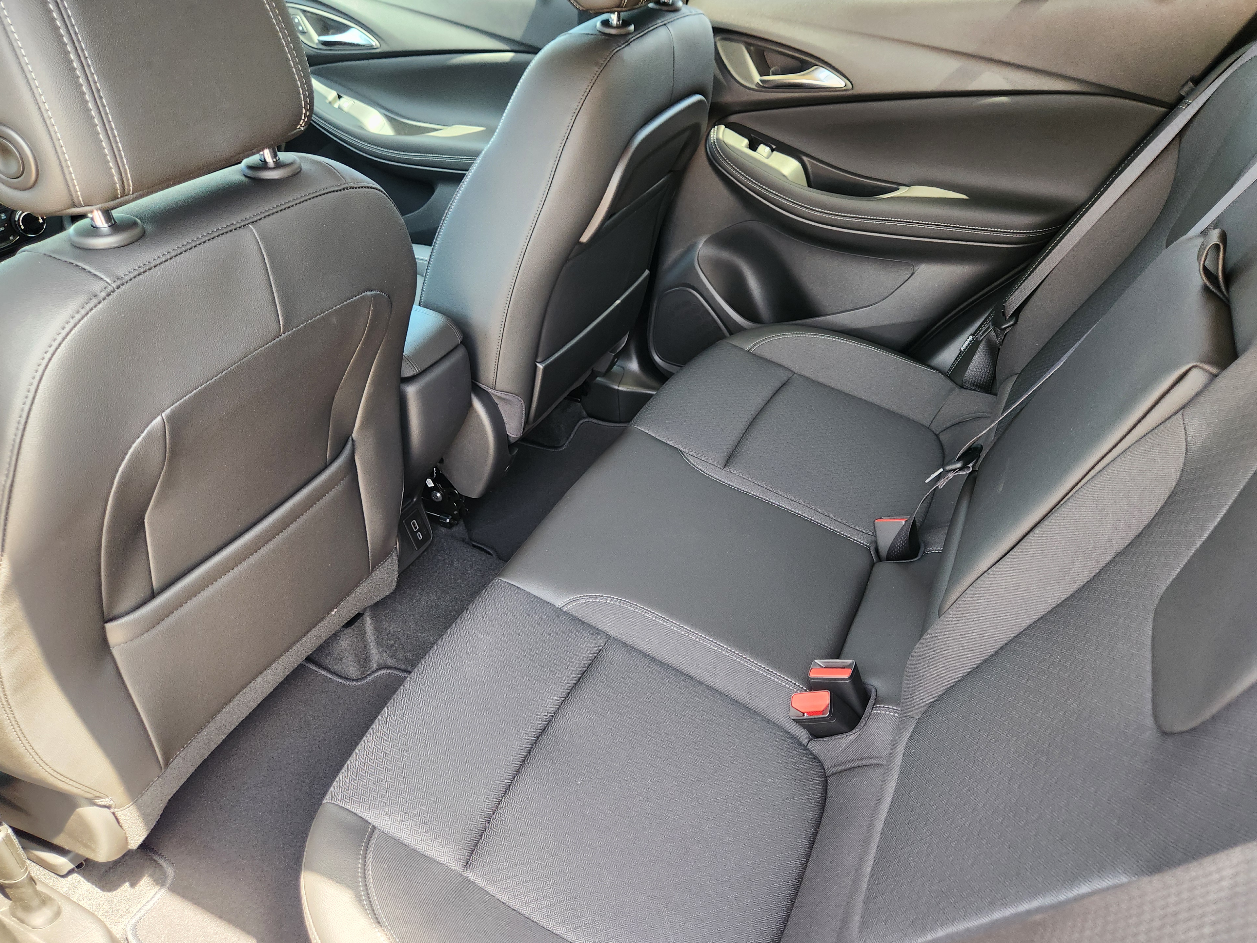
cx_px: 648
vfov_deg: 56.8
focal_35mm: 24
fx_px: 872
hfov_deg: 71.6
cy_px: 486
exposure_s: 1/120
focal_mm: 5.4
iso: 200
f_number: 1.8
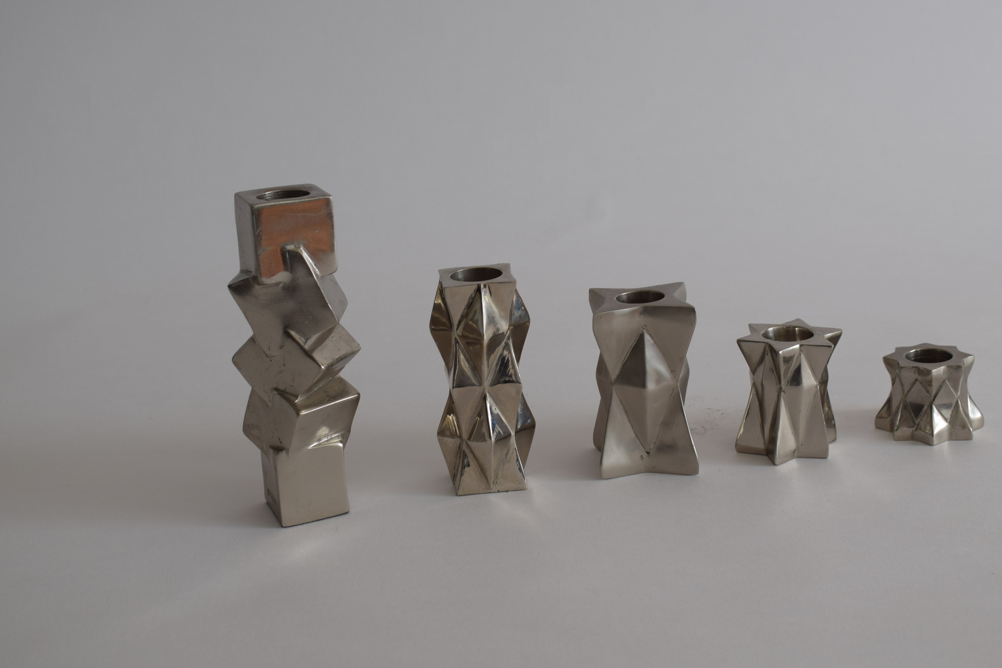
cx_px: 558
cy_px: 338
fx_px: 1632
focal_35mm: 59
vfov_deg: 23.1
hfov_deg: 34.1
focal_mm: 31
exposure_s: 1/5
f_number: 6.3
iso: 100
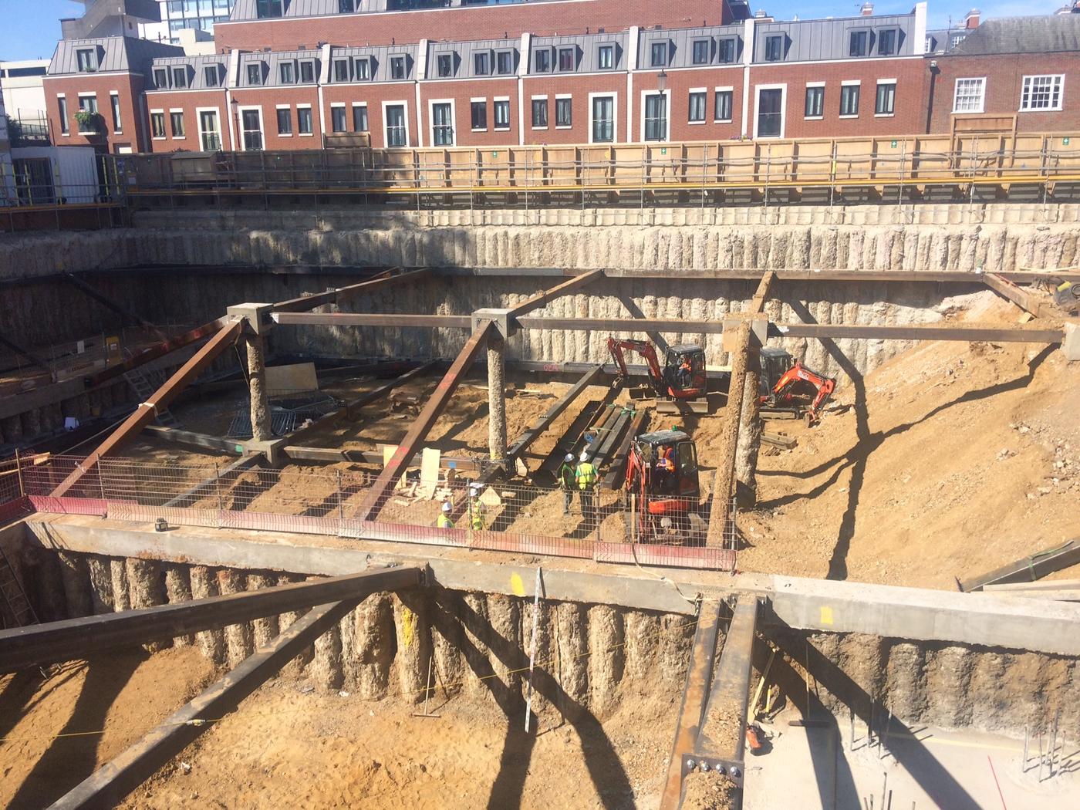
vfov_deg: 48.2
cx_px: 540
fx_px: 905
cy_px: 405
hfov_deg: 61.7
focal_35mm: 29
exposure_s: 1/1709
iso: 32
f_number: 2.2
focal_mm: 4.15
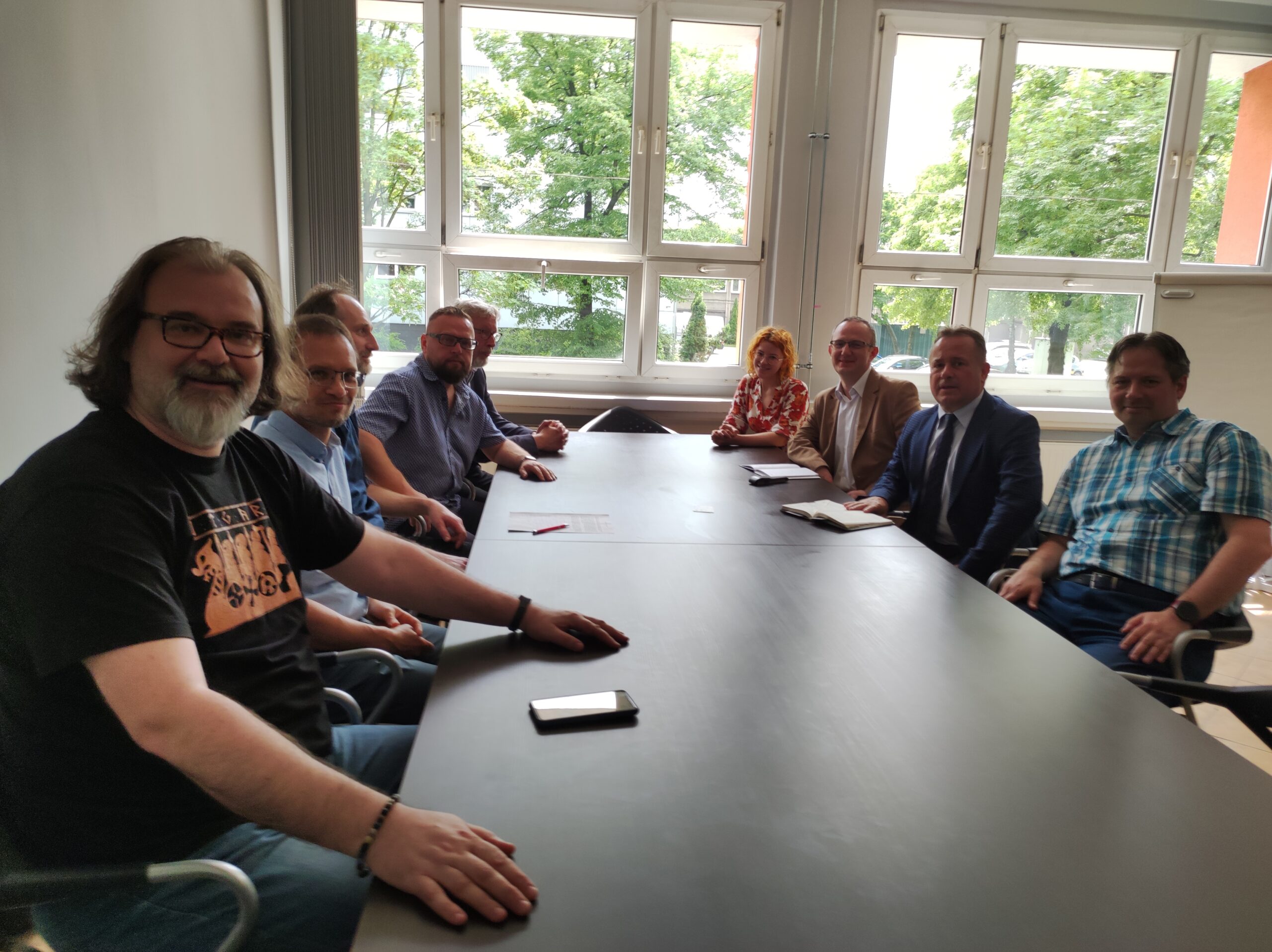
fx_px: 624
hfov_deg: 91.1
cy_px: 476
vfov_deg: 74.7
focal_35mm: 17
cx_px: 636
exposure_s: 1/50
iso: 58
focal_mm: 4.74
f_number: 1.79
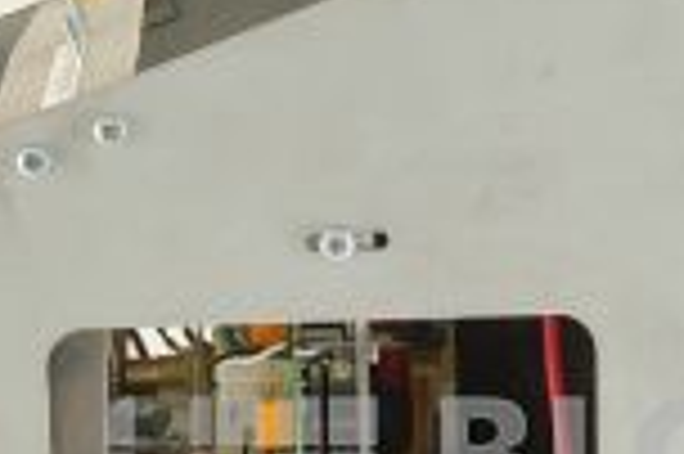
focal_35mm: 197
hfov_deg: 10.4
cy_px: 506
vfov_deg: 6.9
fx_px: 3739
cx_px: 554
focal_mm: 50
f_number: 13
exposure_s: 1/125
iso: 1600
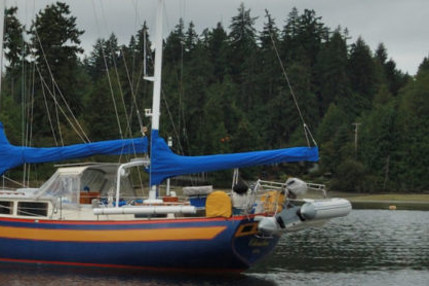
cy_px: 109
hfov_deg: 12.4
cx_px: -273
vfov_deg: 8.8
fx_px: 1854
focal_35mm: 156
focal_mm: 31
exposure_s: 1/400
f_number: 10
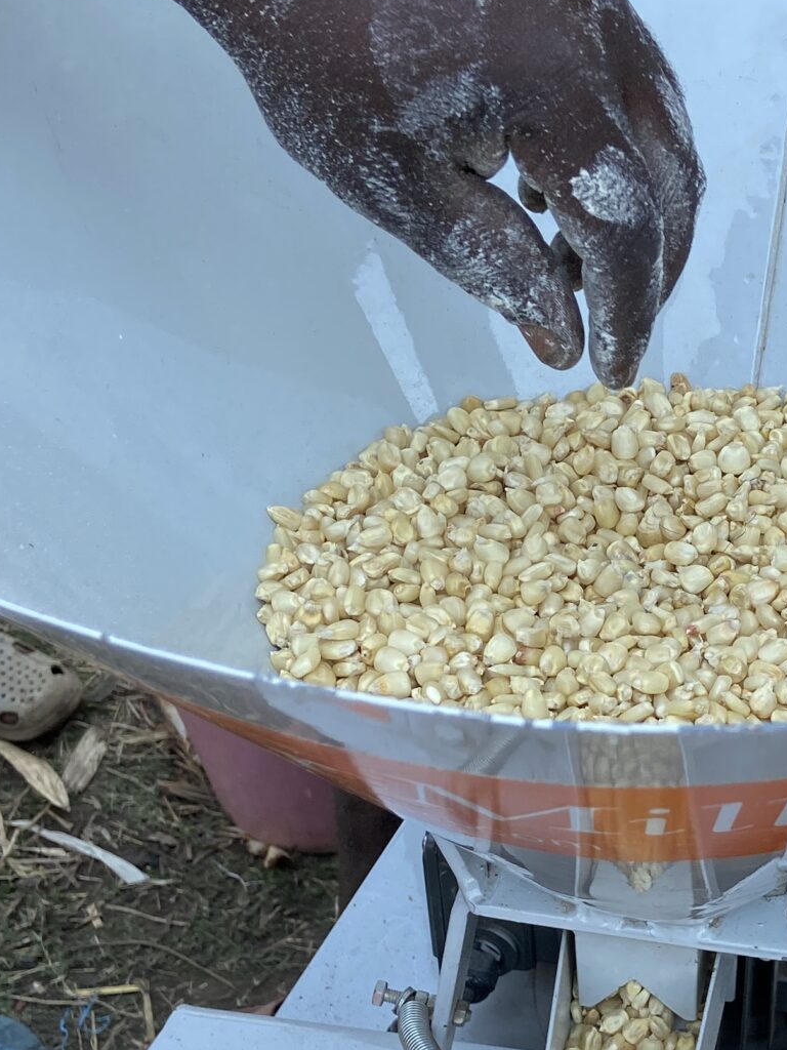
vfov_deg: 29.2
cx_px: 742
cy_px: 838
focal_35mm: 65
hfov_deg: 21.9
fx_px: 1970
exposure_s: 1/1072
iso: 32
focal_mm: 4.25
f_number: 1.8
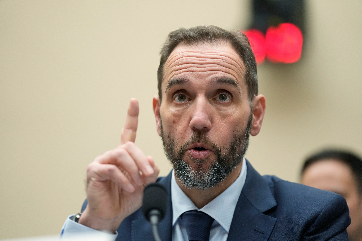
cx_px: 181
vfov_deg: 9.0
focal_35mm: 152
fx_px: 1528
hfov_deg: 13.5
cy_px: 120
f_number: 2.8
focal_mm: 152
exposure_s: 1/500
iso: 2000
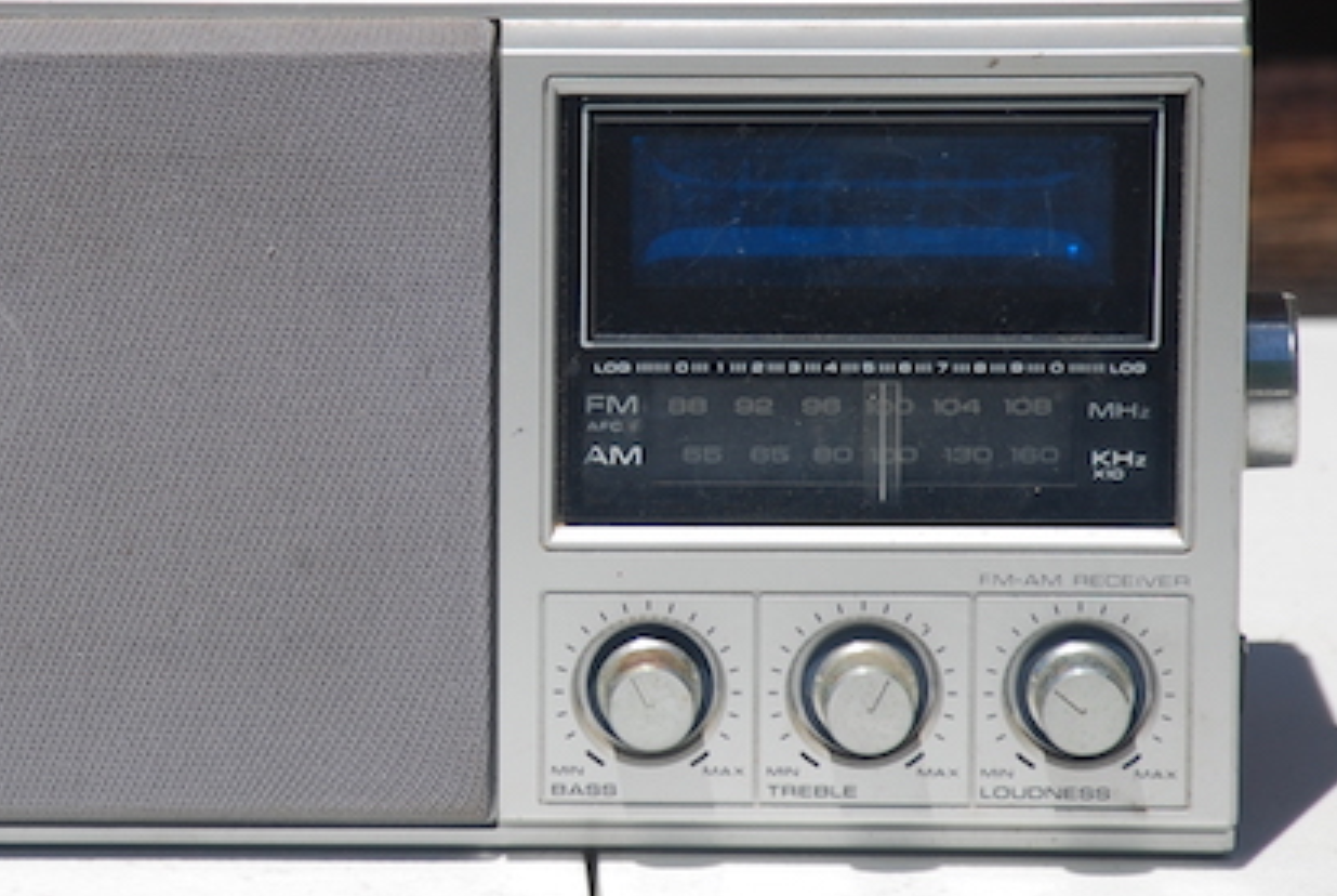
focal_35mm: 306
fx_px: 11380
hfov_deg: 6.7
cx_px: 315
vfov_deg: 4.5
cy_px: 360
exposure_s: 1/500
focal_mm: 105
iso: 110
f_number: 5.6
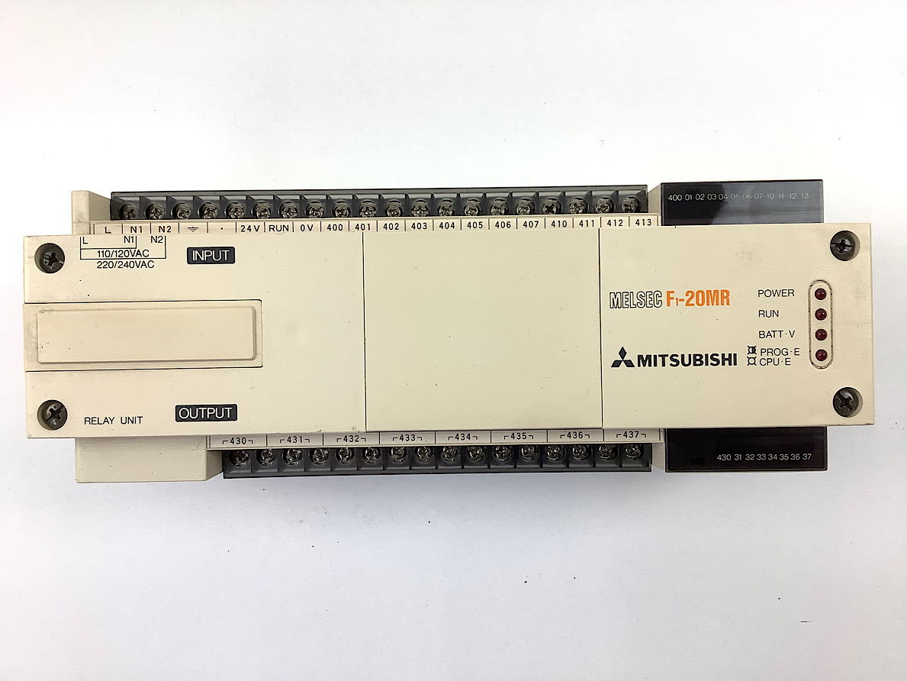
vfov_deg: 45.4
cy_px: 340
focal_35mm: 31
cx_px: 454
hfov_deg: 58.3
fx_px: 812
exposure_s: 1/50
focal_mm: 3.3
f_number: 2.4
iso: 64
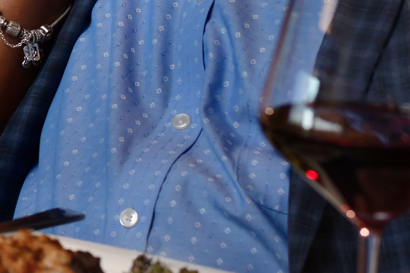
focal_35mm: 239
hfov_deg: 8.3
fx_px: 2721
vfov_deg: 5.7
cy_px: -154
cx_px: -323
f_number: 4.5
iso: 250
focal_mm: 50
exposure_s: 1/60
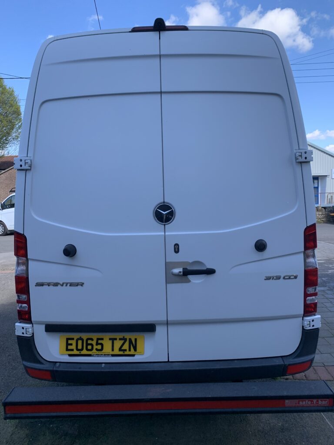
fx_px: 334
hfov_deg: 53.1
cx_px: 167
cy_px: 222
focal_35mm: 26
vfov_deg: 67.3
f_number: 1.8
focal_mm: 4.25
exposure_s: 1/478
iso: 25
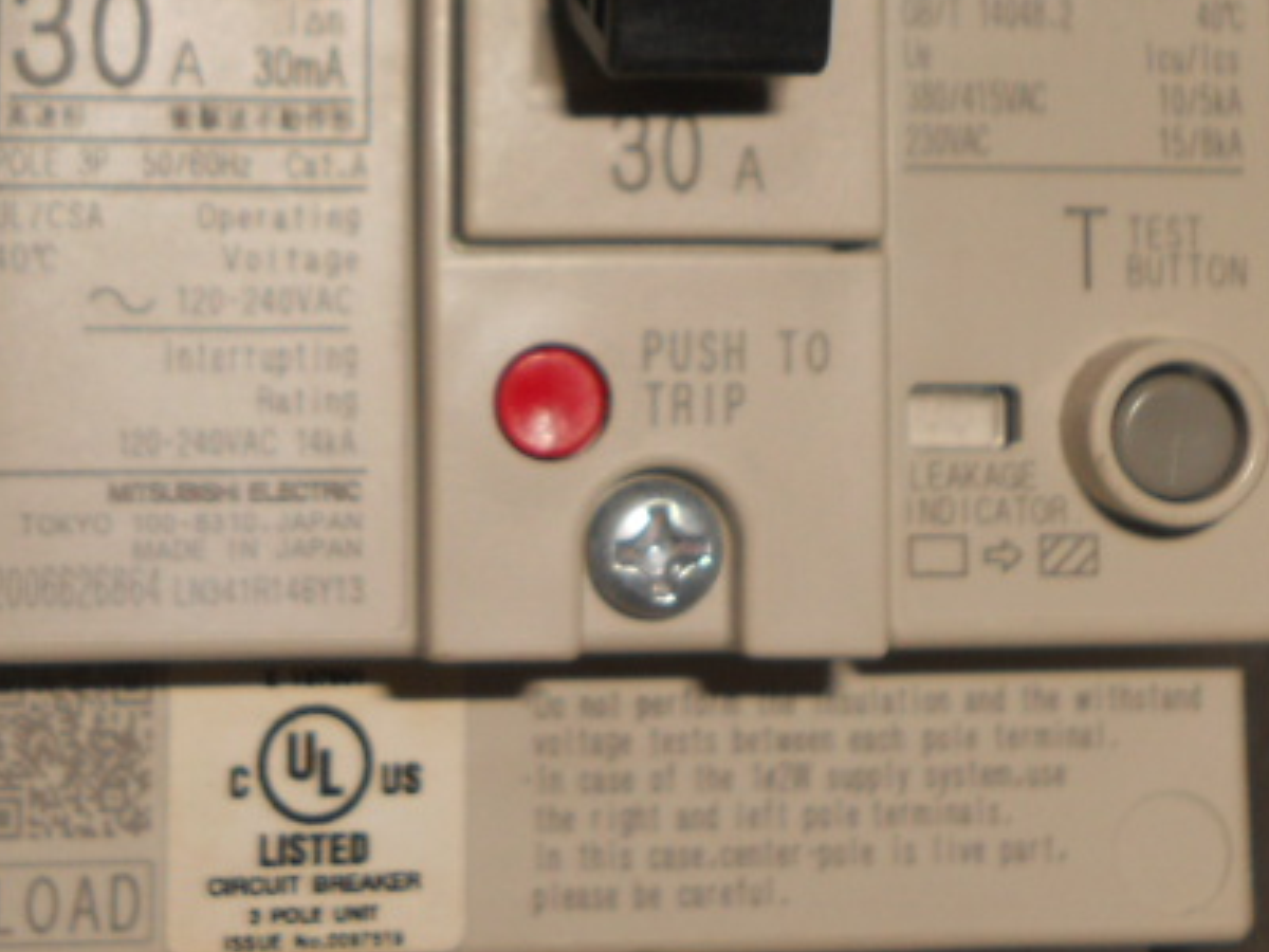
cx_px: 476
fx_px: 3006
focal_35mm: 82
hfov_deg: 23.8
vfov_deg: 17.6
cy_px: 0
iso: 80
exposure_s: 1/25
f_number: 8.8
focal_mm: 5.8
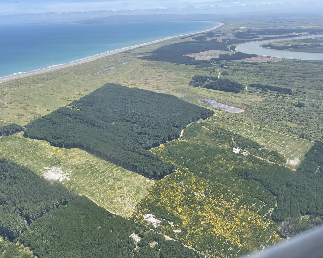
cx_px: 165
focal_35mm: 28
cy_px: 127
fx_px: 268
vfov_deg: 51.5
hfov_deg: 62.2
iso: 32
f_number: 1.6
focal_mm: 4.2
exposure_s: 1/1825
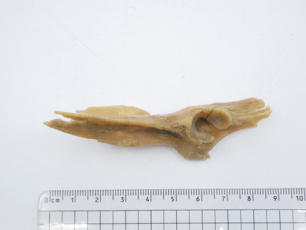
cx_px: 153
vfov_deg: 31.5
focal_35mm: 46
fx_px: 407
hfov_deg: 41.2
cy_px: 115
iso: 2000
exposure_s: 1/60
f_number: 18
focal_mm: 23
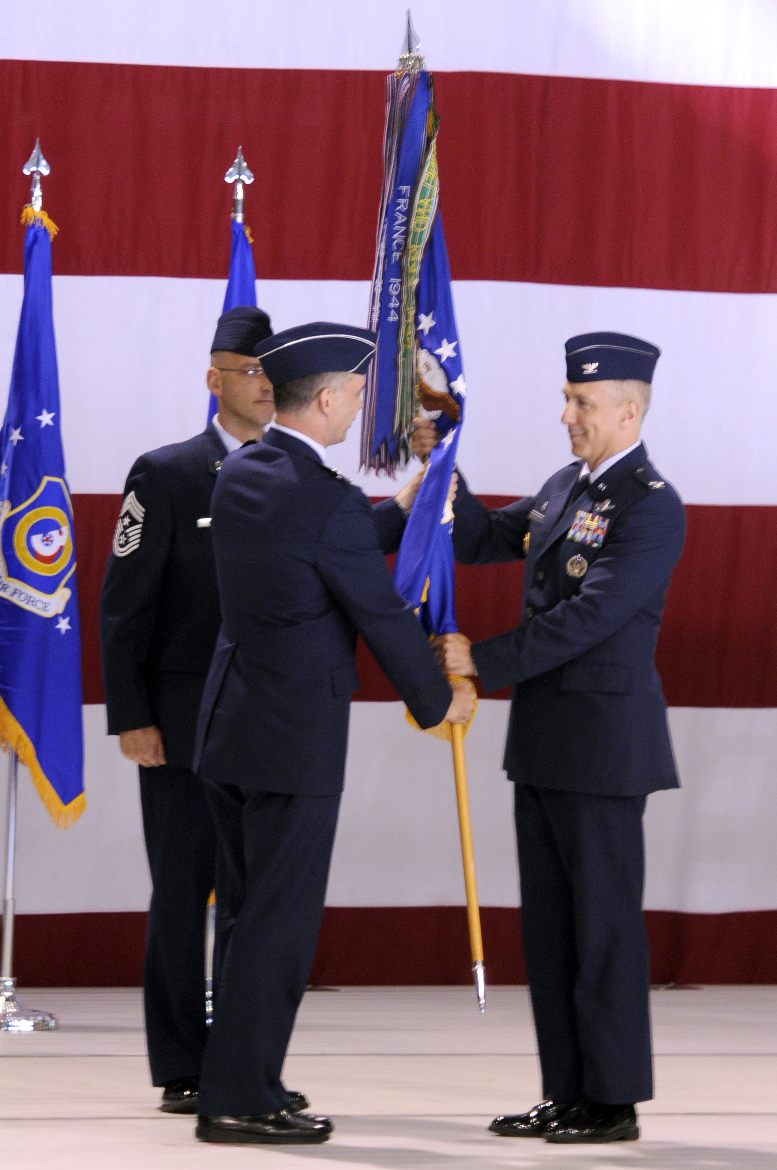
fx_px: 8520
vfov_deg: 7.9
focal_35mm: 262
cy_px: 585
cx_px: 388
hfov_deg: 5.2
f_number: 5
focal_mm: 175
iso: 500
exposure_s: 1/25
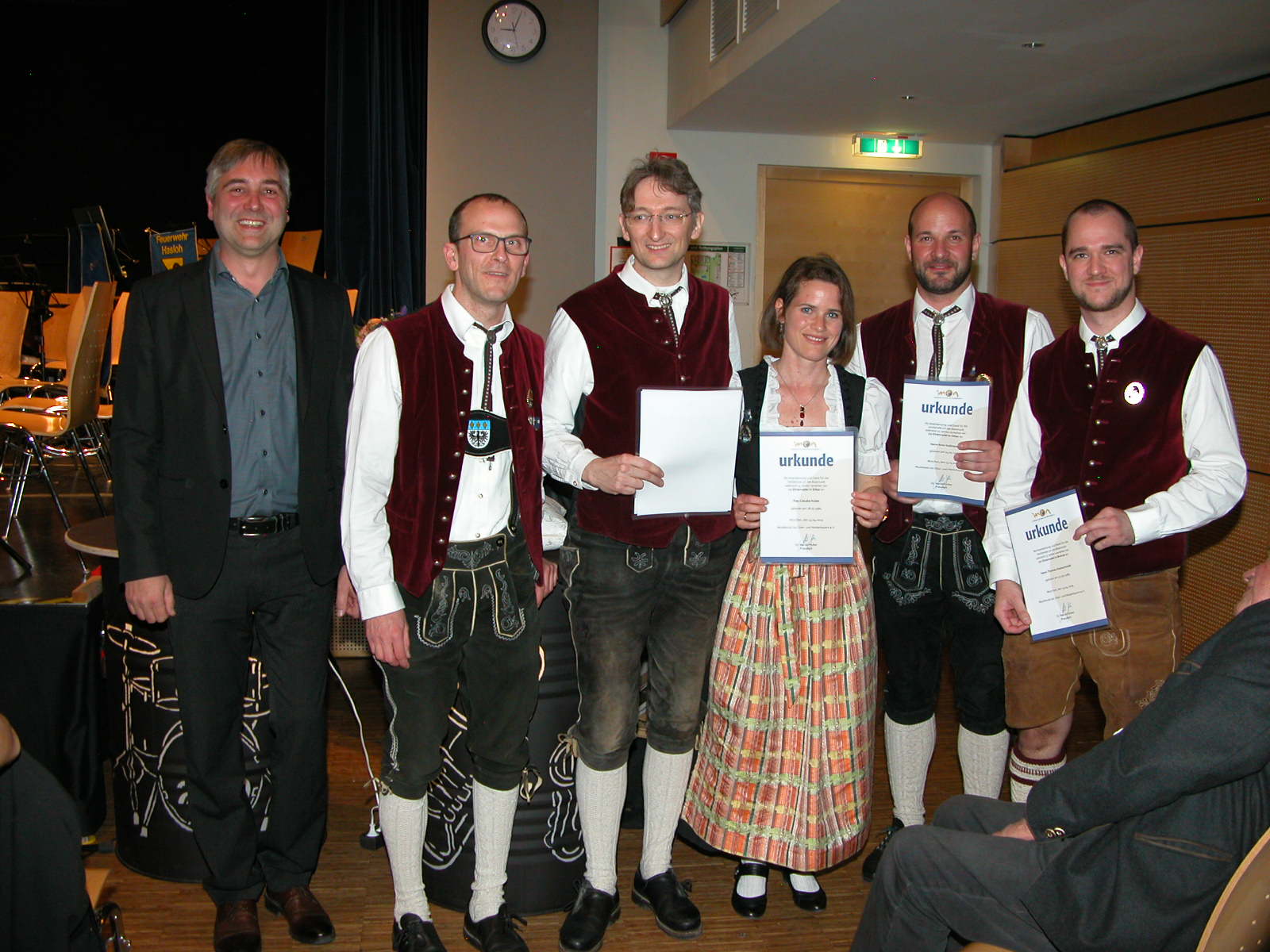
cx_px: 635
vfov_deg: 40.7
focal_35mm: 35
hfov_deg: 52.6
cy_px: 476
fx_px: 1284
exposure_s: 1/60
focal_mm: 8.9
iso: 200
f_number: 2.8
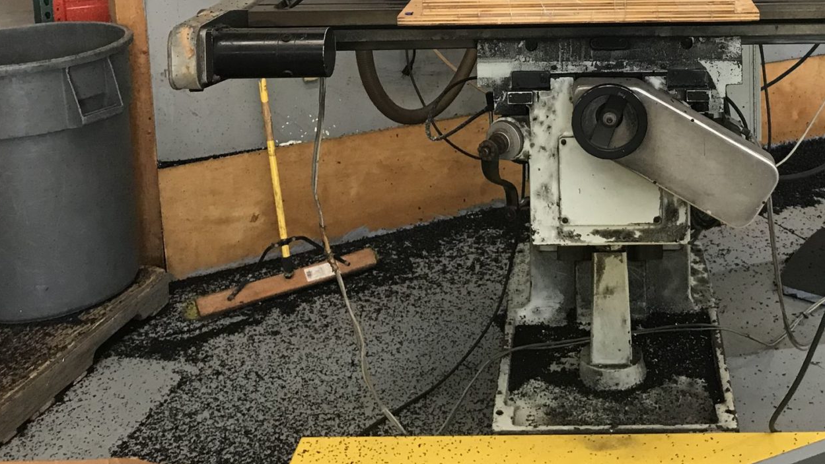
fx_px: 1094
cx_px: 594
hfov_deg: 40.4
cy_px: -32
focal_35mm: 50
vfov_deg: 22.7
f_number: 1.8
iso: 40
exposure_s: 1/17
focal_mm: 3.99
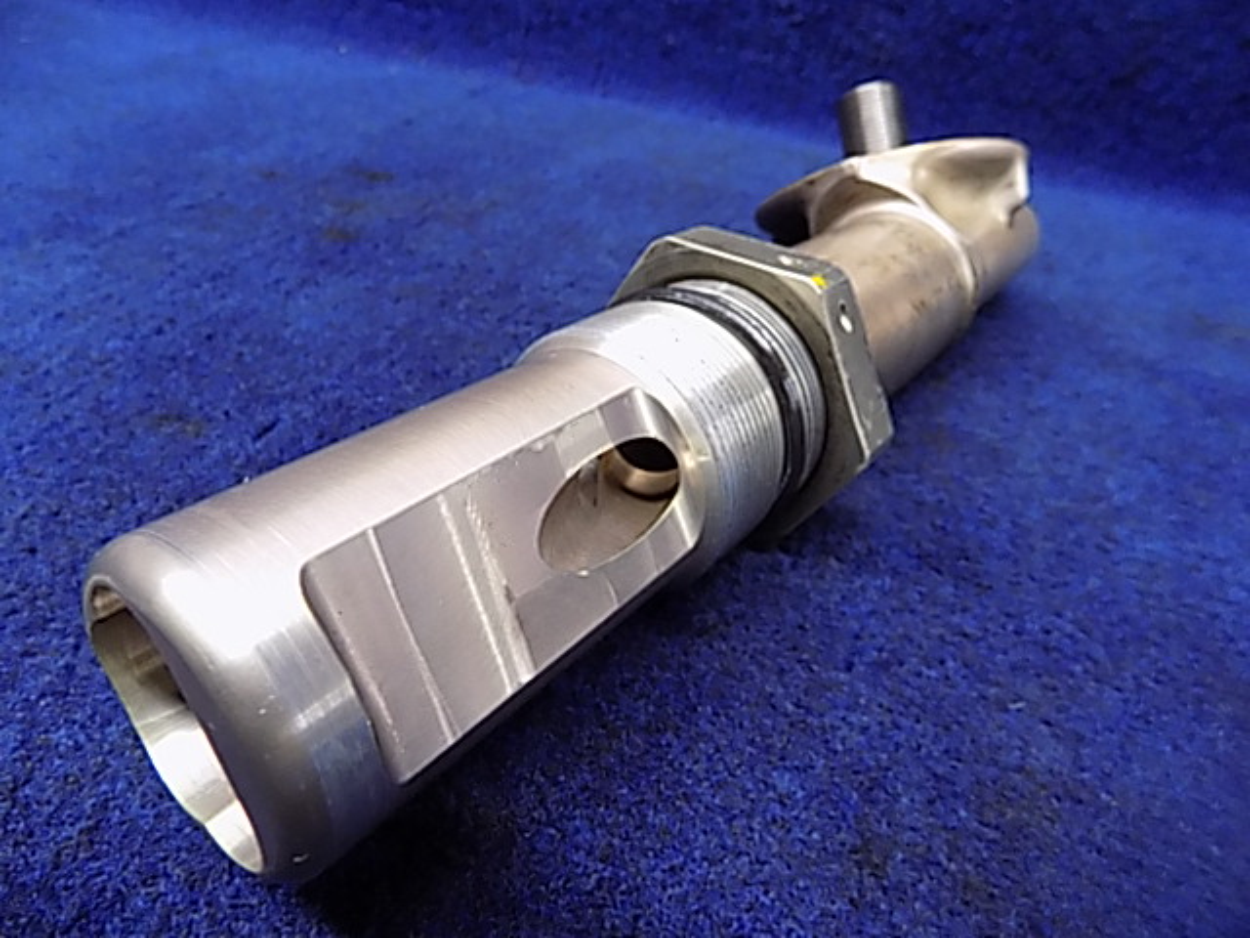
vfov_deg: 58.9
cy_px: 469
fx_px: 831
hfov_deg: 73.9
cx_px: 625
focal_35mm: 23
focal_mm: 4
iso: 400
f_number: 3.1
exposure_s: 1/20
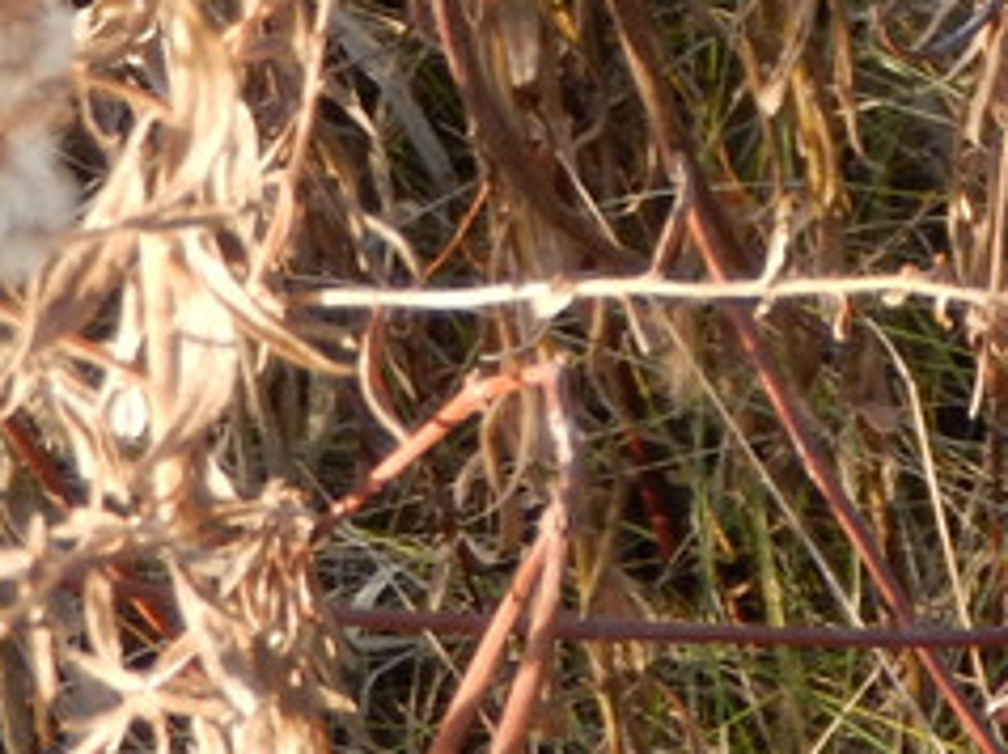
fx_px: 5353
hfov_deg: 9.8
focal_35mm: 184
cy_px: 55
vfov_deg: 8.0
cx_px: 2230
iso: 125
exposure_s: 1/125
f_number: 4.2
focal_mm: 7.3
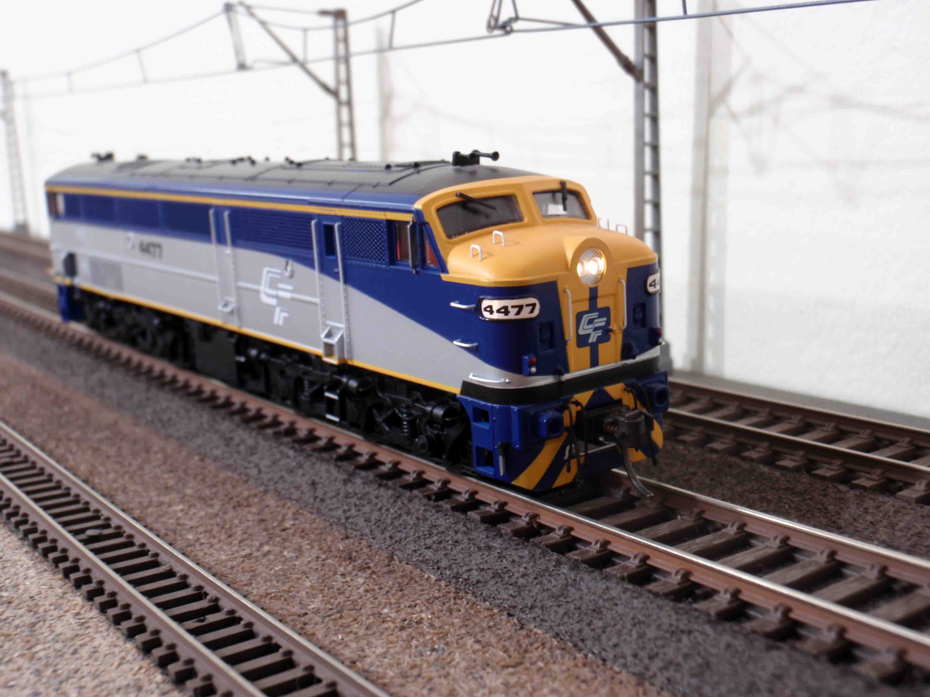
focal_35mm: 41
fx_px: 1101
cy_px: 346
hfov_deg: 45.8
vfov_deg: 35.1
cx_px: 469
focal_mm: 7.25
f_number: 3.9
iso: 64
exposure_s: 1/5
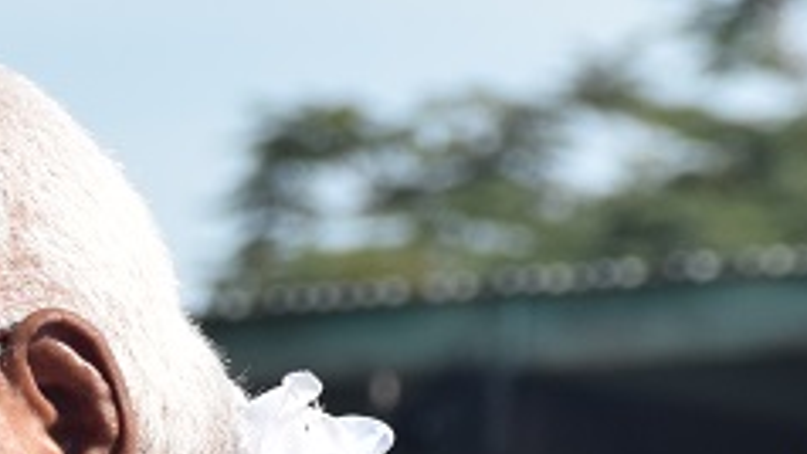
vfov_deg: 1.7
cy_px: 857
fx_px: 15239
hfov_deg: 3.0
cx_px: -119
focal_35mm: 712
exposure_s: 1/400
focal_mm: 90
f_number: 10
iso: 200
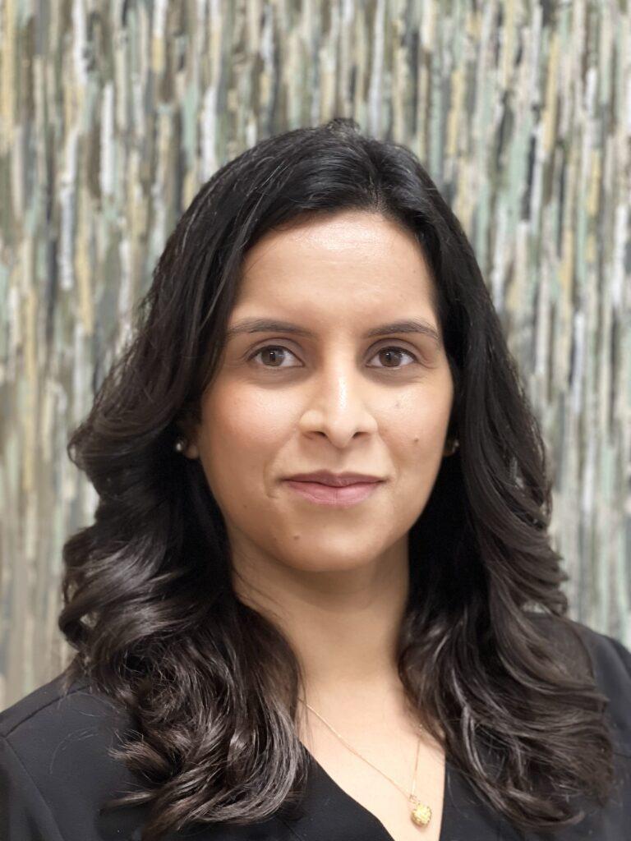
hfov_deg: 19.1
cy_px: 420
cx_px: 316
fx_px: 1871
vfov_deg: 25.3
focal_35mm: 77
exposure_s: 1/40
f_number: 2.8
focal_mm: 9
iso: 250
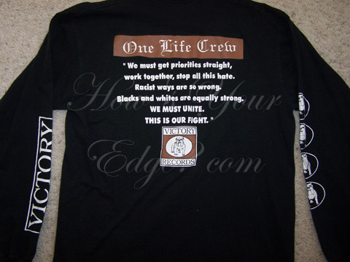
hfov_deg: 49.0
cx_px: 175
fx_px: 384
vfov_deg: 37.7
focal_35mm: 38
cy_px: 131
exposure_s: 1/60
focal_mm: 6.3
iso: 140
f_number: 2.8
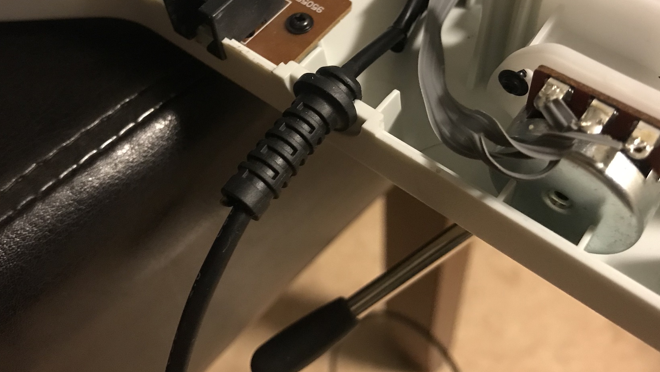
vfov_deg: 31.6
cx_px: 337
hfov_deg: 54.0
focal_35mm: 37
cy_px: 109
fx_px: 648
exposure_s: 1/6
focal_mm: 3.99
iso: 100
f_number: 1.8
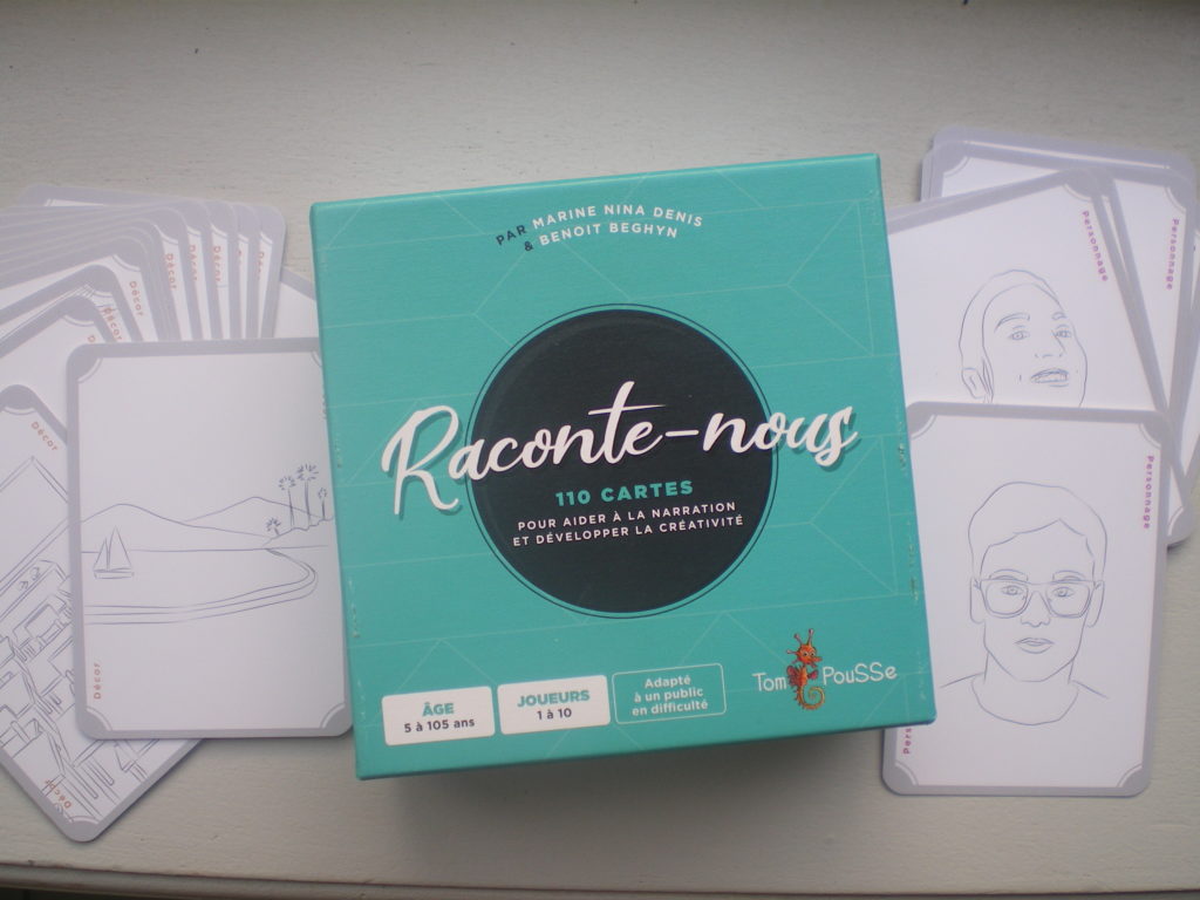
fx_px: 1317
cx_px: 600
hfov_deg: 49.0
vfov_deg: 37.7
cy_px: 450
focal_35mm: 38
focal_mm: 6.3
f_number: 3.1
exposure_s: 1/100
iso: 64
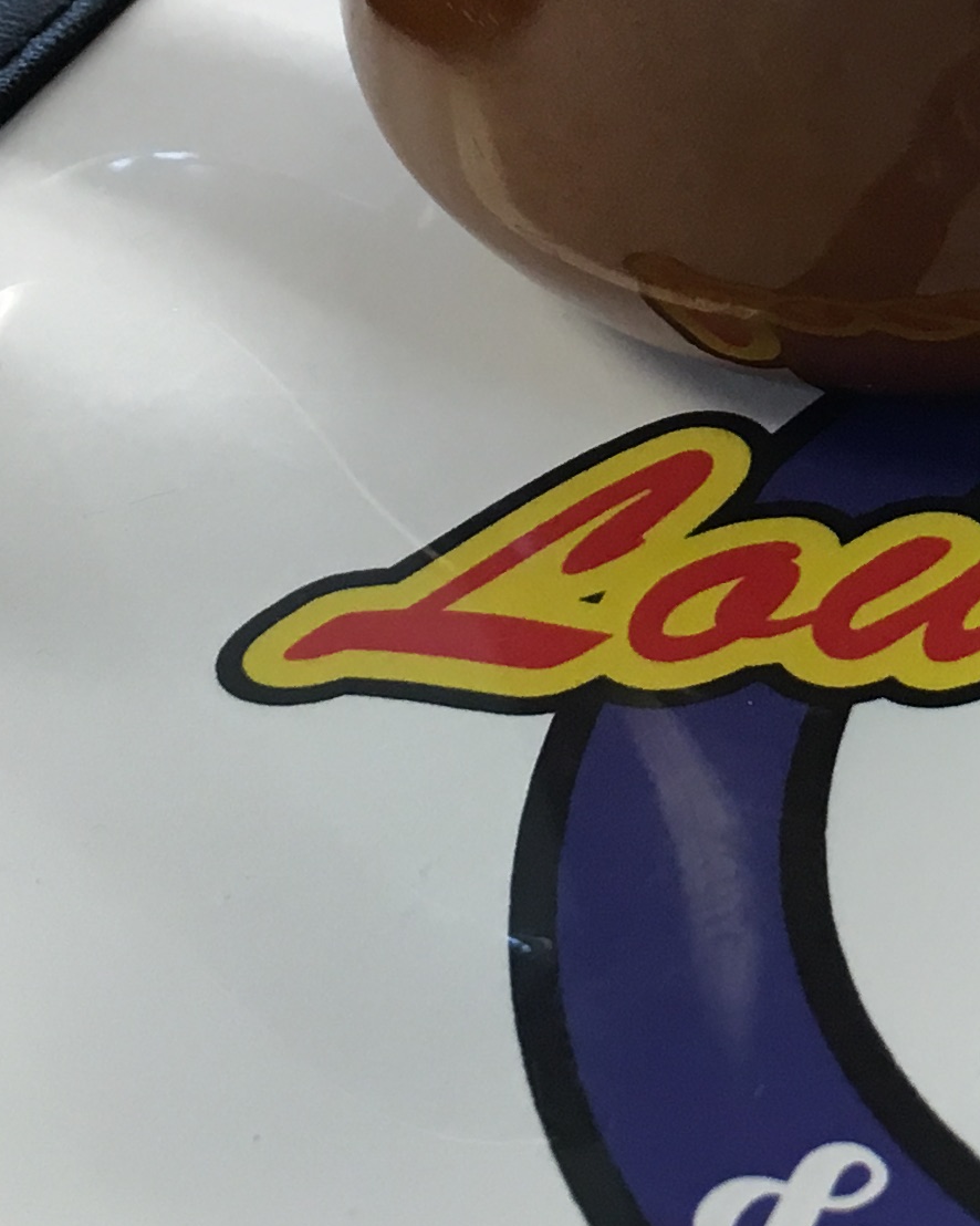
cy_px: 53
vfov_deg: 18.2
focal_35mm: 103
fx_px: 3735
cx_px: 1283
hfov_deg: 14.3
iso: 25
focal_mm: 4.15
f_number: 2.2
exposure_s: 1/30
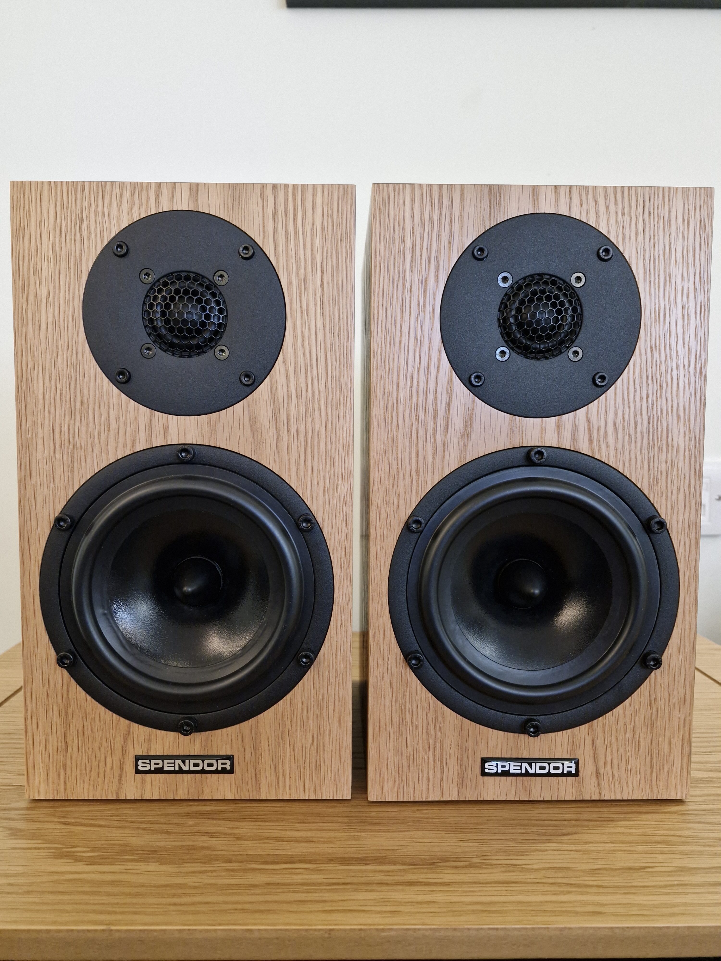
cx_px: 360
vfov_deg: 73.9
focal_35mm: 23
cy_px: 480
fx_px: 639
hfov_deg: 58.9
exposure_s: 1/100
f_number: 1.8
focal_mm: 5.54
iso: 100
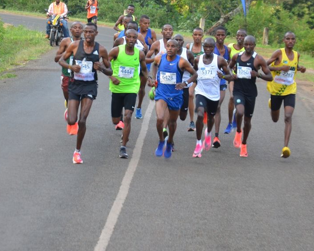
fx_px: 2321
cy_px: 103
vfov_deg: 6.2
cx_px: 139
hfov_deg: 7.7
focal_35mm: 250
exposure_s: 1/80
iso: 400
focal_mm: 105
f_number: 5.6
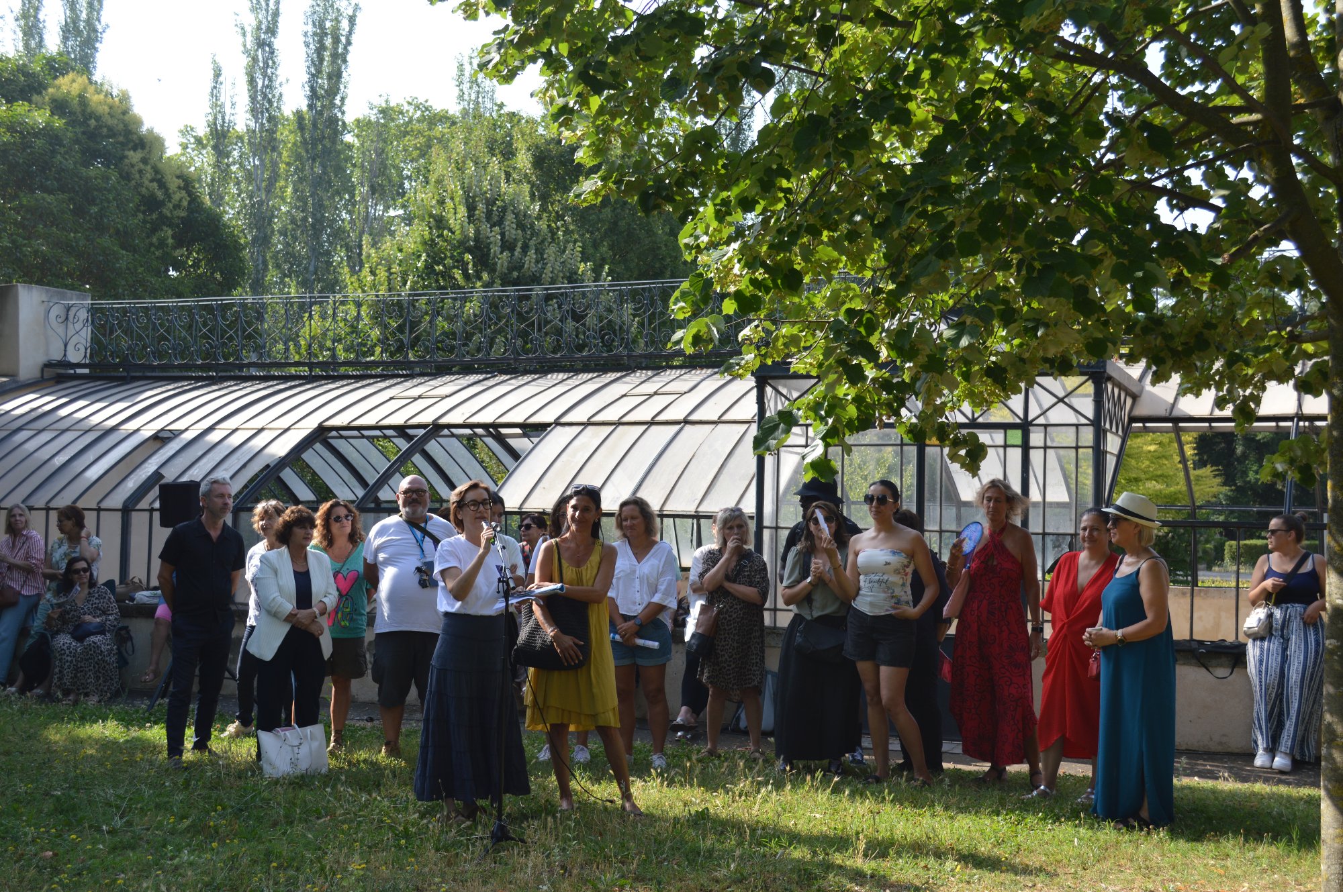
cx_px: 672
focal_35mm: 45
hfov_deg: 43.6
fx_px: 1677
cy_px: 446
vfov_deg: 29.8
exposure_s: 1/160
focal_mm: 30
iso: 100
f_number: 6.3
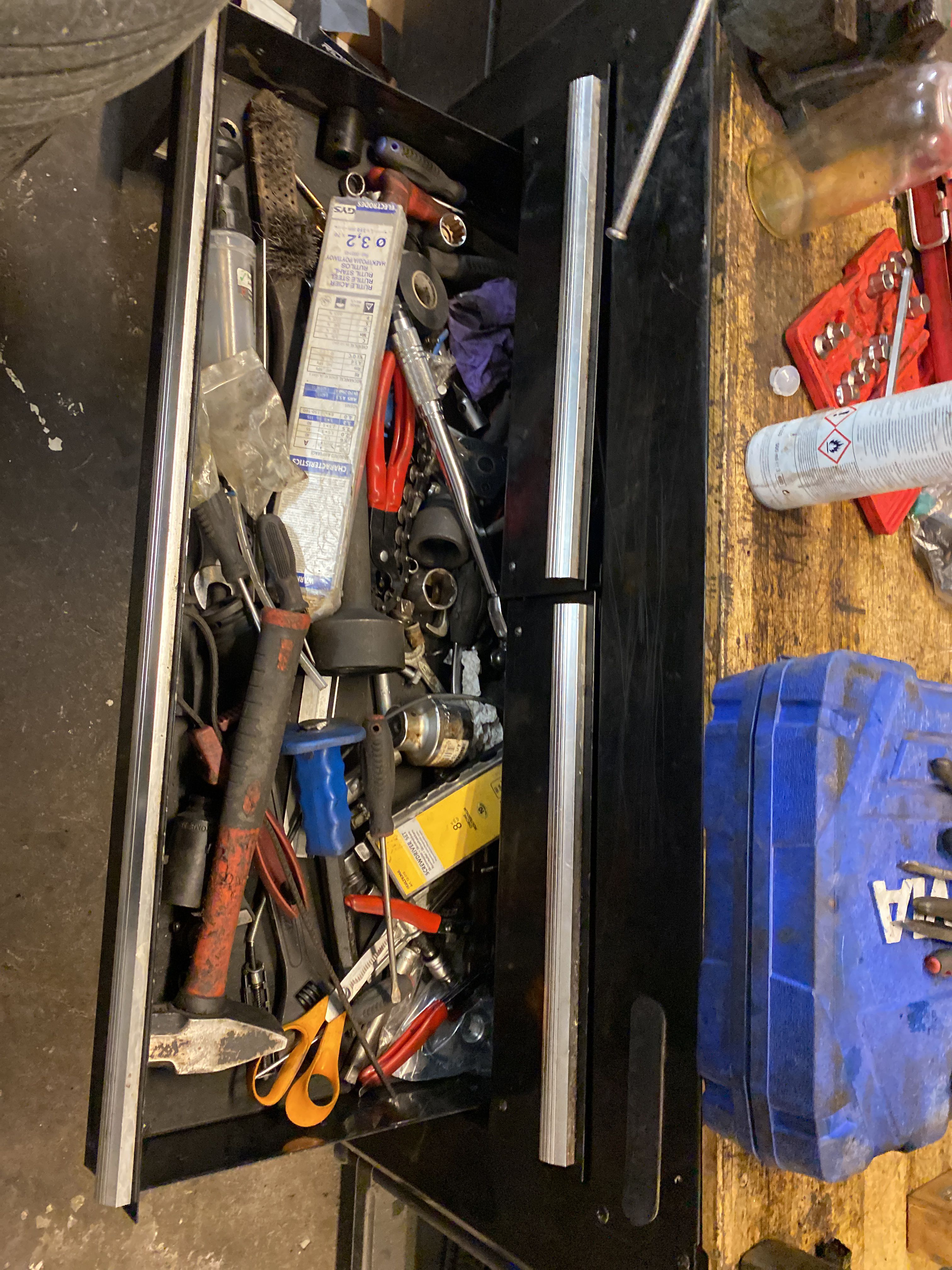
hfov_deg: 53.1
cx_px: 476
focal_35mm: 26
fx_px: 953
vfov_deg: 67.3
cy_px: 635
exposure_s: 1/33
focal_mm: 4.25
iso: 500
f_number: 1.8
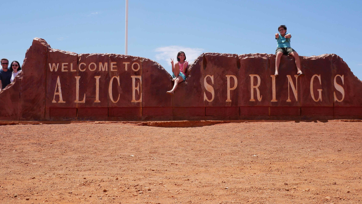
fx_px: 422
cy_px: 103
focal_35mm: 44
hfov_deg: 46.4
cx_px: 184
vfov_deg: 27.1
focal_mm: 18
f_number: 8
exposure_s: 1/400
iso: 200
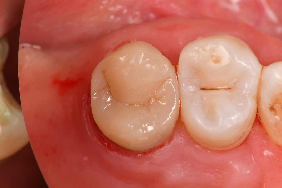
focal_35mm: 157
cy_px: 94
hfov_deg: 13.1
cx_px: 141
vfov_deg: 8.7
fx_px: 1229
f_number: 32
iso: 200
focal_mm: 105
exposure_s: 1/160
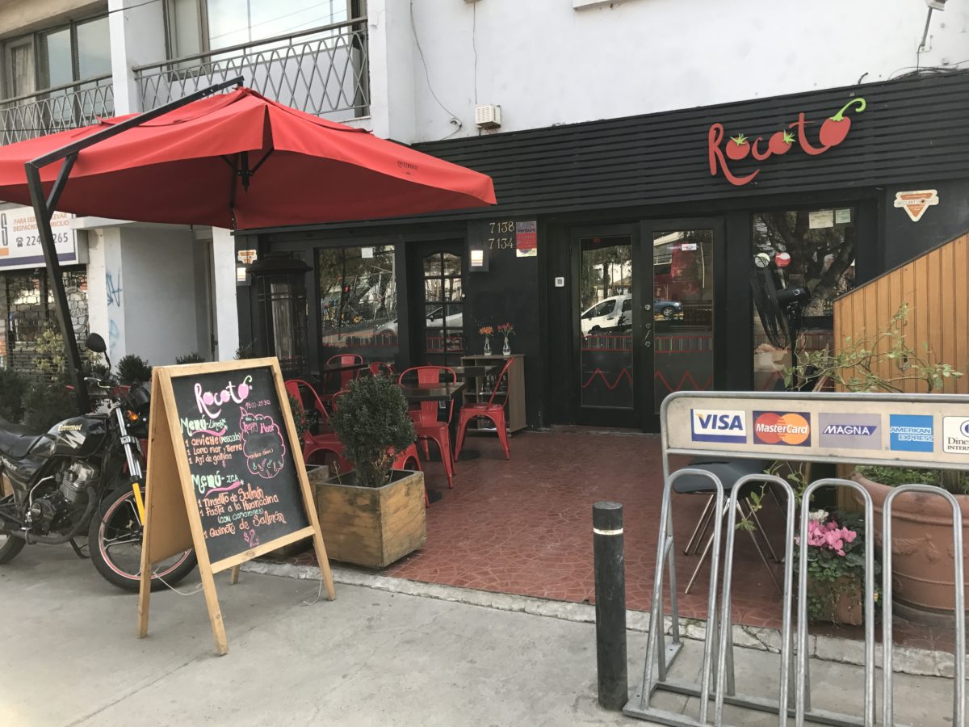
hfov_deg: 63.4
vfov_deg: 49.7
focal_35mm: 28
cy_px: 364
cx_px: 484
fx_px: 784
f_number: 1.8
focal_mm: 3.99
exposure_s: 1/316
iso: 20
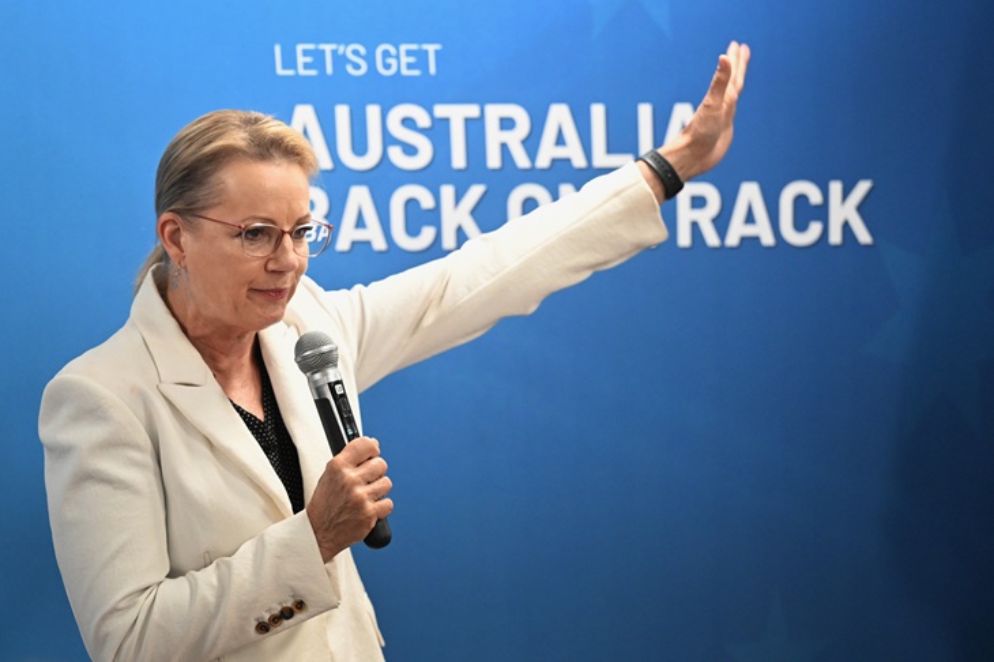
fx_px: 3726
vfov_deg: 10.2
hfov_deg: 15.2
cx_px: 497
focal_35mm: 135
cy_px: 331
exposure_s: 1/200
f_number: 2.8
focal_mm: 135
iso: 2500
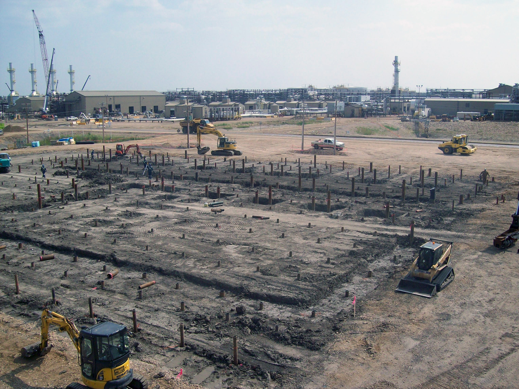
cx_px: 260
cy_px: 194
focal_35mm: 36
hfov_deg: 51.4
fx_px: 540
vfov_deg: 39.7
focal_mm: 6
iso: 80
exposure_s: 1/706
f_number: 4.8
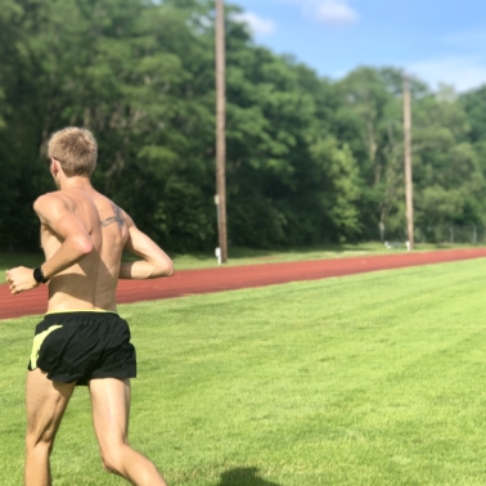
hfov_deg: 21.6
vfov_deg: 21.6
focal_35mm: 80
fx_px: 1271
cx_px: 206
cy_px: 264
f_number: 2.8
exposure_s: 1/510
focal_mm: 6.6
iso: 20
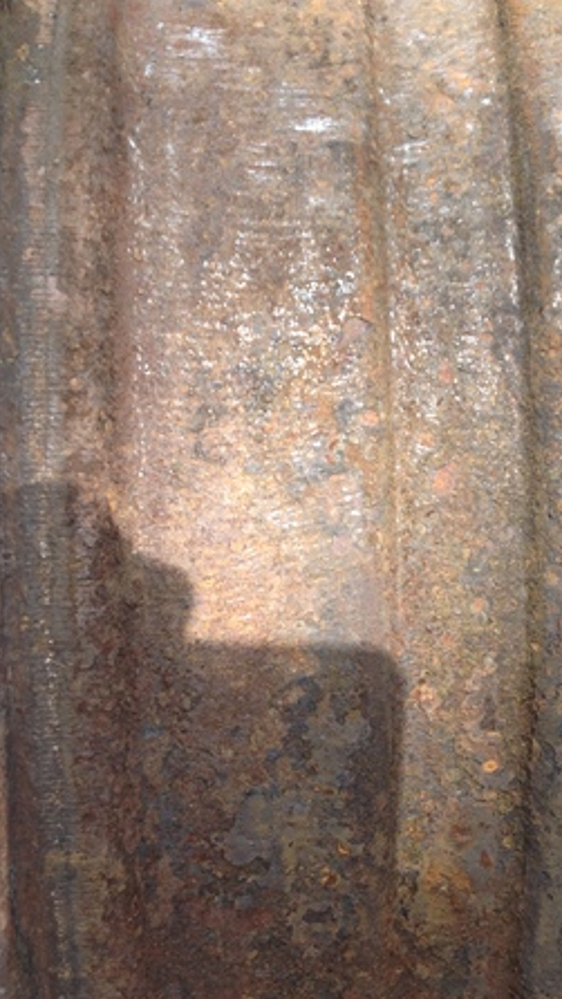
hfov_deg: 20.3
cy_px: 577
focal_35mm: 59
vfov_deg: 35.4
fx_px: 1562
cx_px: 396
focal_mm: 4.28
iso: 50
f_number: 2.4
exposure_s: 1/403
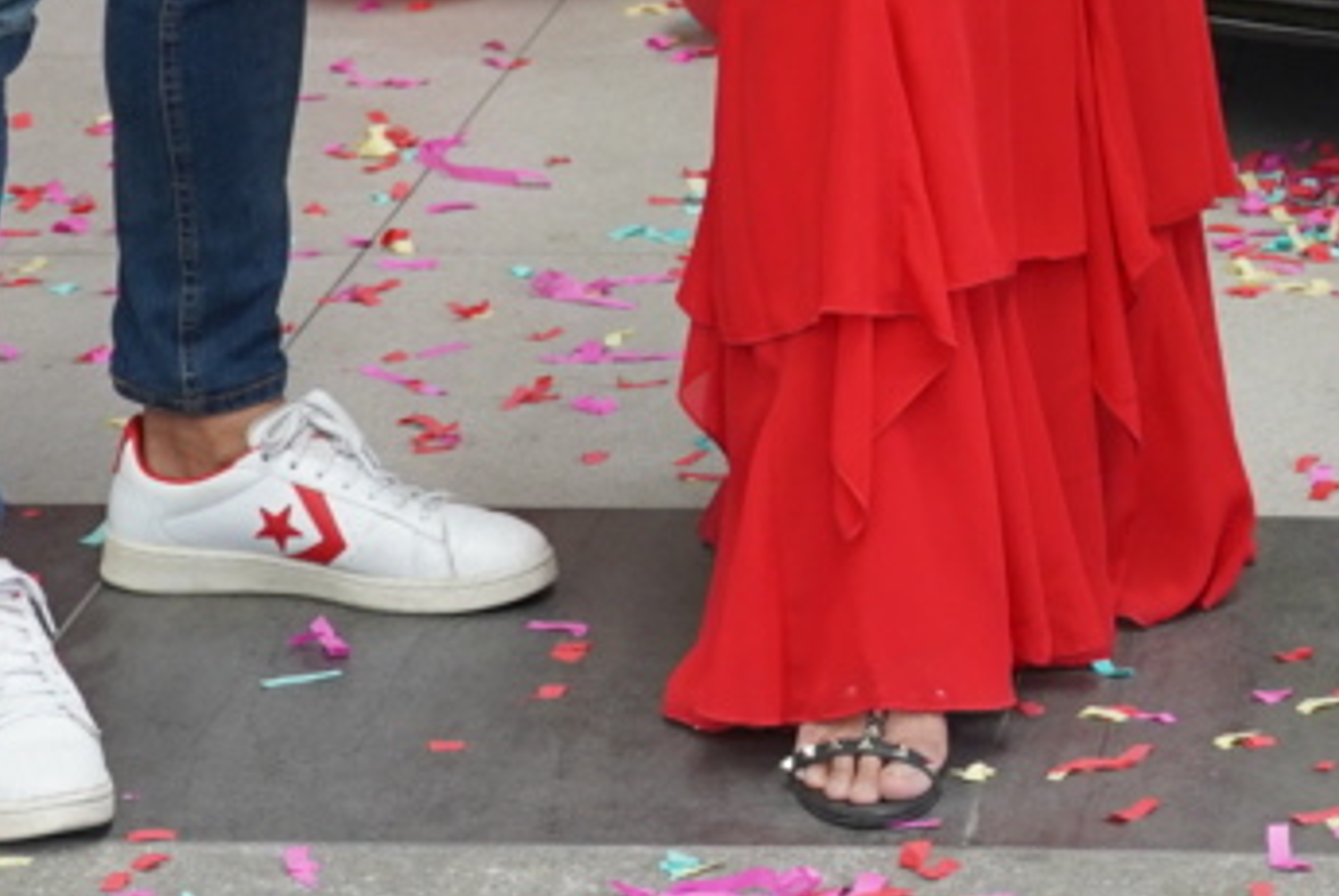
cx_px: 1661
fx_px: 6629
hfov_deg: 11.3
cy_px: -1094
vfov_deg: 7.3
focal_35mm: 178
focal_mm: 38
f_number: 4
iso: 800
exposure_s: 1/160
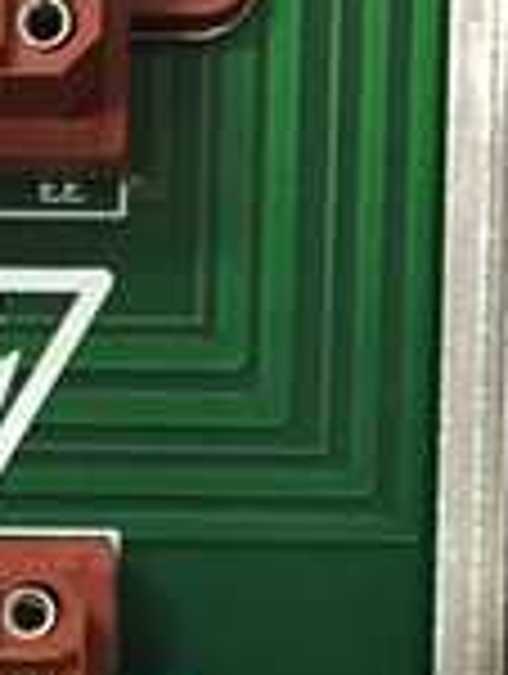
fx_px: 2263
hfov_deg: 12.7
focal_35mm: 116
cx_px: 63
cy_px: 904
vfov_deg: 16.0
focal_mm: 4.15
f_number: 2.2
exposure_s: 1/33
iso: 200
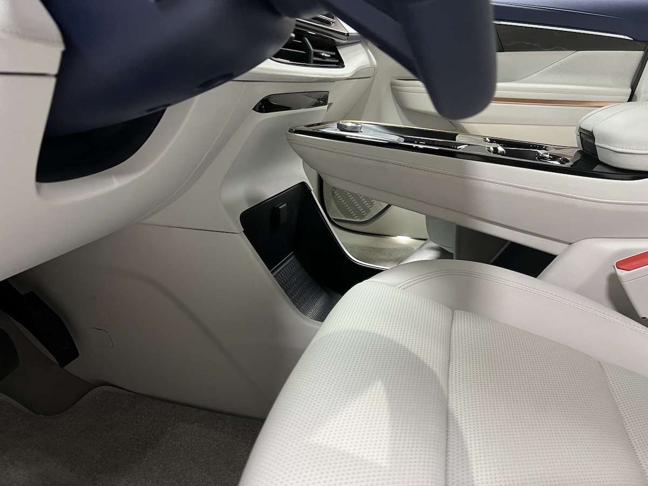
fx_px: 487
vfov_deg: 53.1
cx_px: 324
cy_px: 243
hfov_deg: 67.3
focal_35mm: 26
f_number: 1.5
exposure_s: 1/60
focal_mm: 5.7
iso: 400
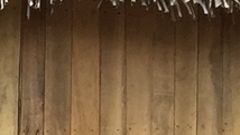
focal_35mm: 241
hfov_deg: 8.1
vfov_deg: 4.4
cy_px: 627
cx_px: -387
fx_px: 1533
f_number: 2.2
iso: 32
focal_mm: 4.15
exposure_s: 1/989
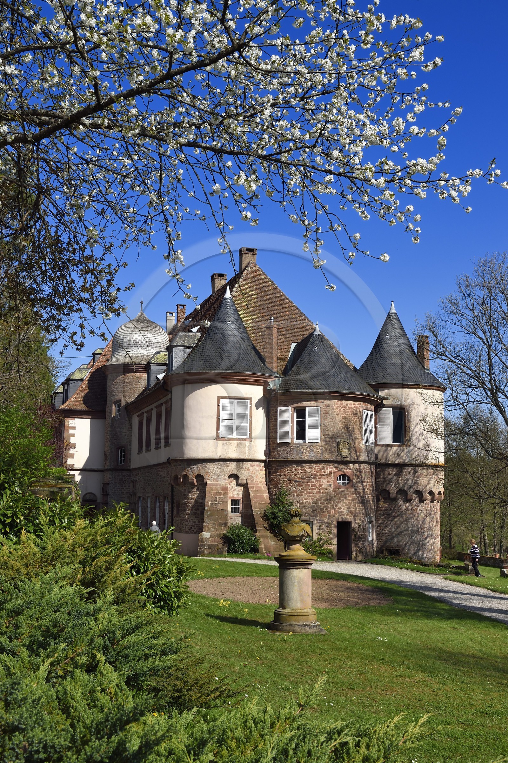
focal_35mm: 42
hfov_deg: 31.9
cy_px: 382
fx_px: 890
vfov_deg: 46.4
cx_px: 254
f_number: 14
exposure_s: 1/250
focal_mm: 42
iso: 200
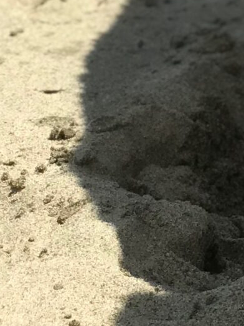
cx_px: 593
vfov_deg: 6.8
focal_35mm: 279
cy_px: -426
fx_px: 2623
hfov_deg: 5.2
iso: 20
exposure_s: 1/1473
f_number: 2.8
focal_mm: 6.6
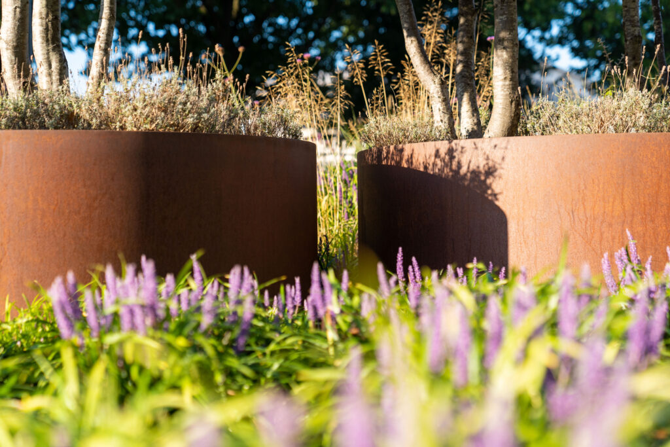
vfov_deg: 19.5
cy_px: 224
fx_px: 1303
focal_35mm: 70
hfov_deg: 28.8
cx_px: 335
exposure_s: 1/1250
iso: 250
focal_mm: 70
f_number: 2.8
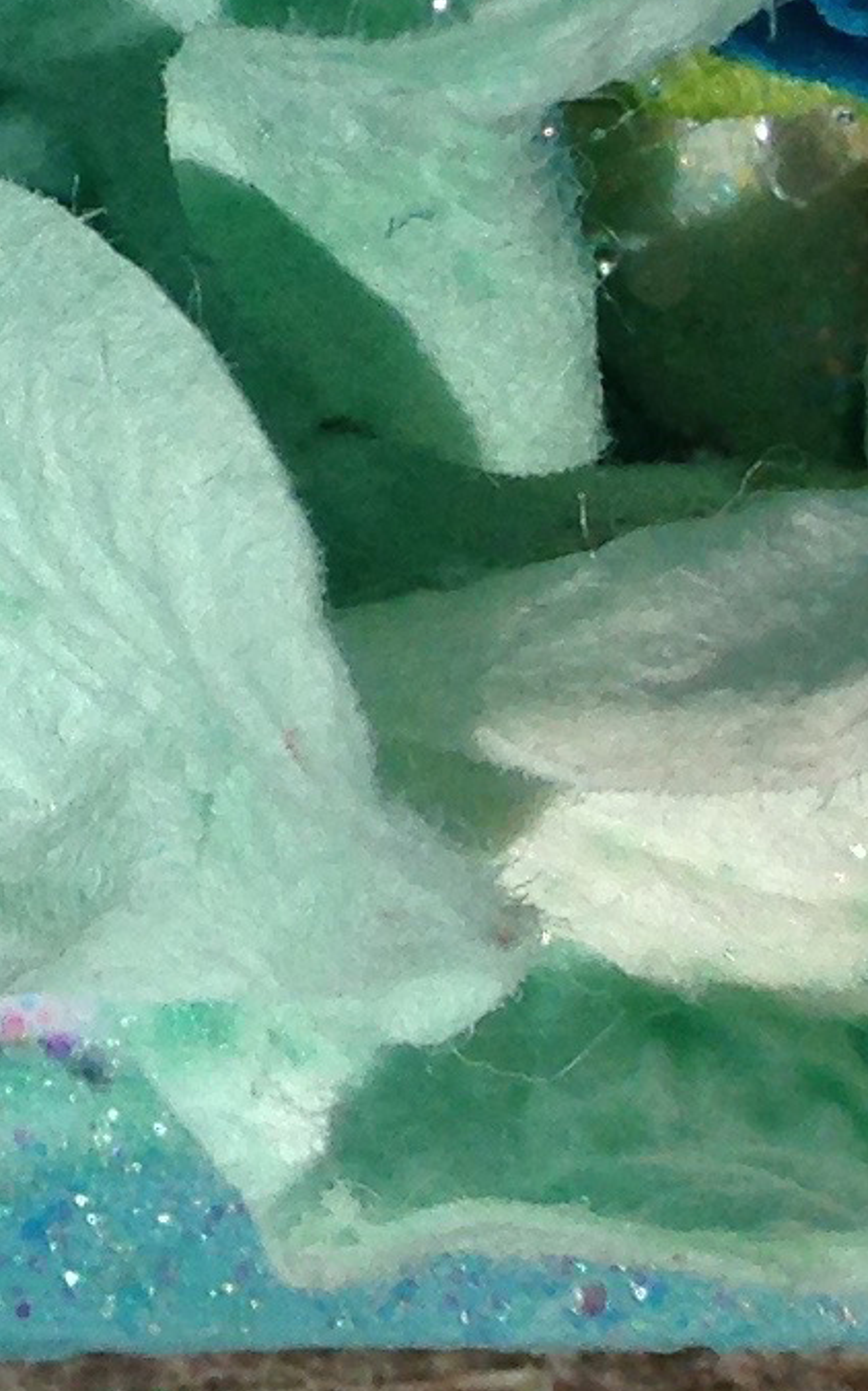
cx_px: -2256
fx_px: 6402
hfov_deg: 6.6
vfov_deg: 11.6
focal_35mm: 169
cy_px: -967
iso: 50
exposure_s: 1/7752
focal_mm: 4.12
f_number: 2.4
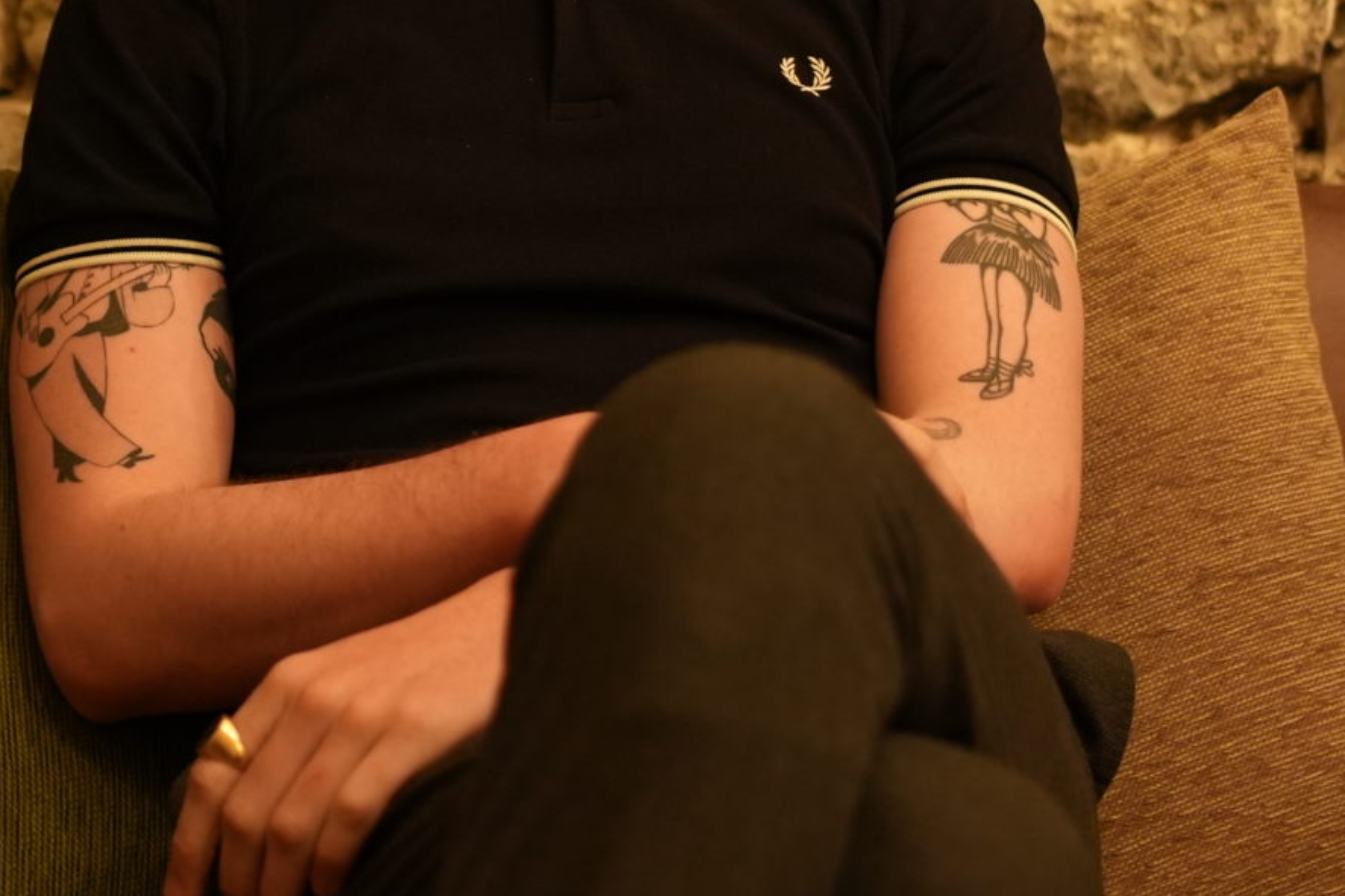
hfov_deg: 20.2
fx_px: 3773
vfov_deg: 13.4
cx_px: 714
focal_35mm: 101
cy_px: 70
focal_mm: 35
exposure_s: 1/20
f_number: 1.8
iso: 1250
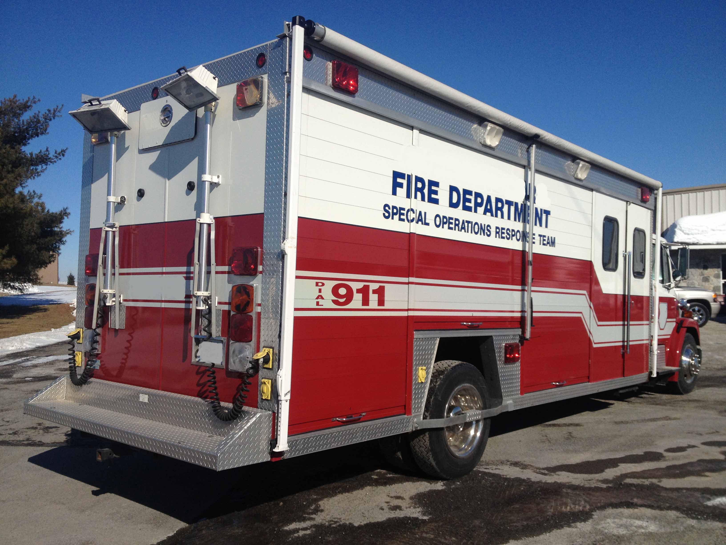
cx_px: 363
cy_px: 272
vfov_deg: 40.7
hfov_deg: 52.6
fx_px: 734
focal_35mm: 35
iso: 64
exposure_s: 1/4255
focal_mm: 4.28
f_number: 2.4
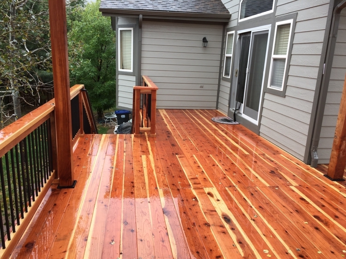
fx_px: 290
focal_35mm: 29
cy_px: 130
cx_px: 173
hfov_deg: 61.7
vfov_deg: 48.2
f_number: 2.2
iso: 32
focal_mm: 4.15
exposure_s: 1/120
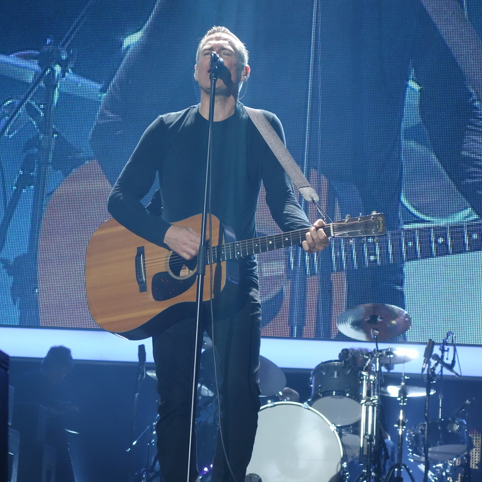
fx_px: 1591
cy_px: 336
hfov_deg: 17.2
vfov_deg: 17.2
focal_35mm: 101
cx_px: 241
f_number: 4.5
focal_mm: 29.49
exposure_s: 1/125
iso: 800
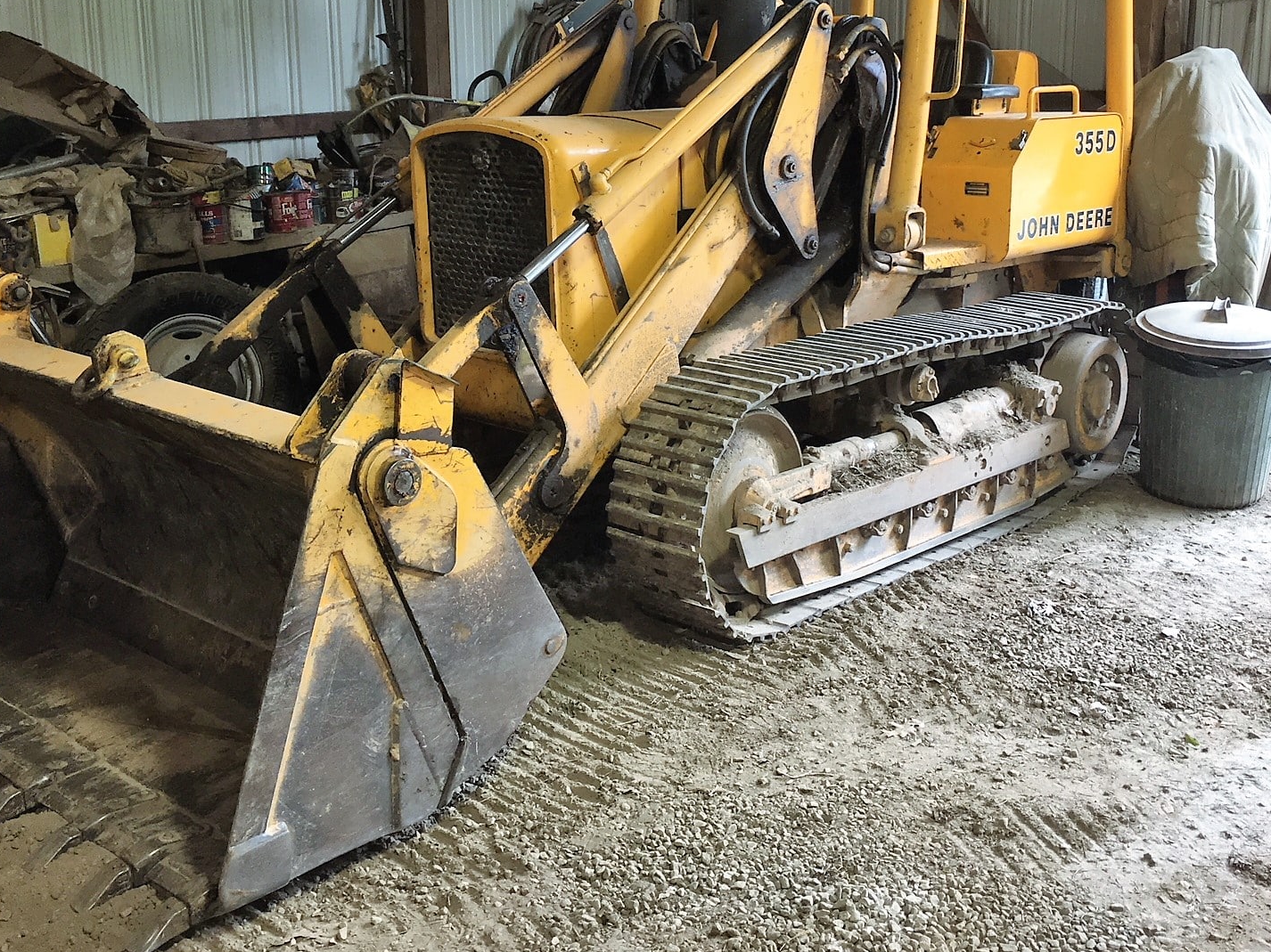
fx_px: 1505
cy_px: 351
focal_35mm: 41
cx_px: 615
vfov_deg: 34.9
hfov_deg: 45.8
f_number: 2.2
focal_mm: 4.15
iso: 50
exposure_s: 1/30
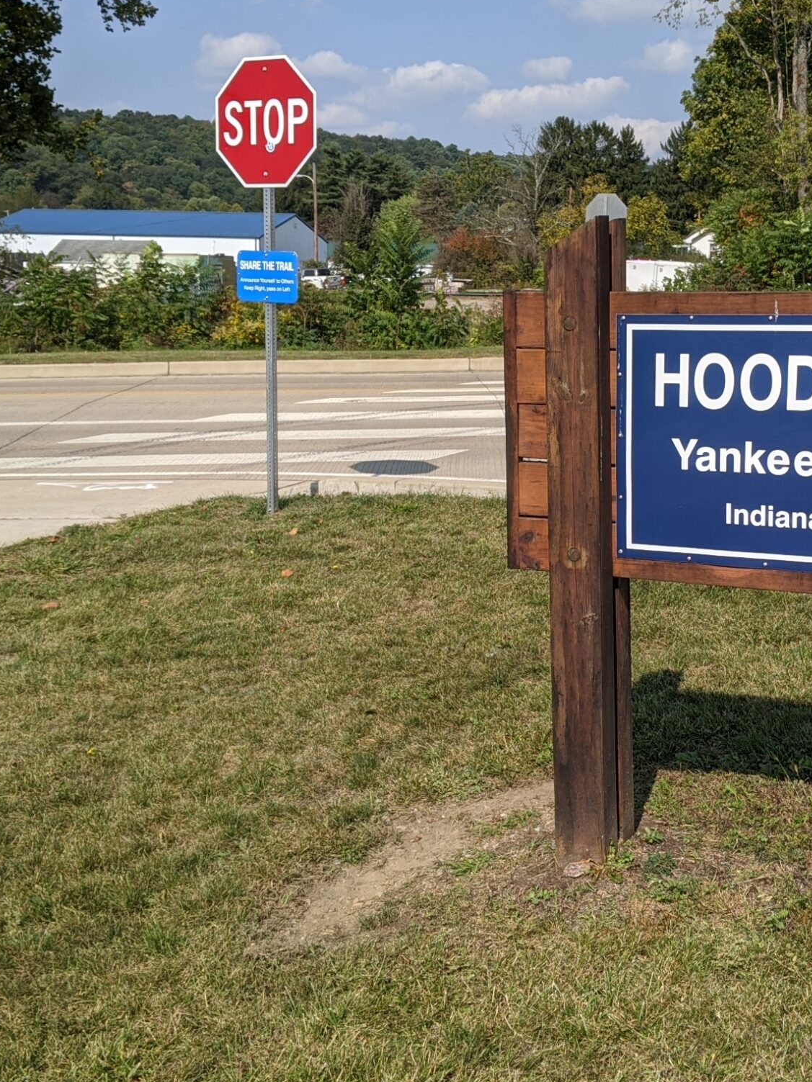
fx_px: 1439
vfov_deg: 41.2
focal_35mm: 46
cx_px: 554
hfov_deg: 31.2
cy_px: 509
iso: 57
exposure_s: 1/3356
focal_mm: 4.44
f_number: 1.8
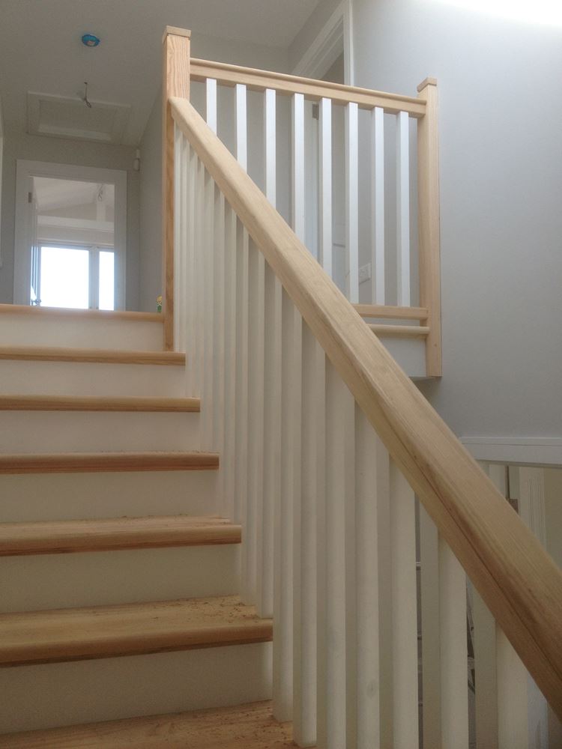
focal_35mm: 35
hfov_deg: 40.7
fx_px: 758
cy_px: 374
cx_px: 281
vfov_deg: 52.6
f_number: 2.4
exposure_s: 1/162
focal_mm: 4.28
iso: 50
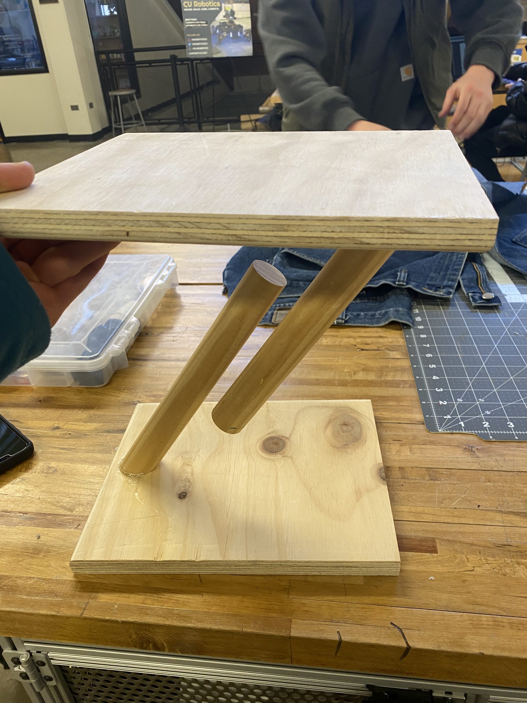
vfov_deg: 67.3
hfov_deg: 53.1
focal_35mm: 26
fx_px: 528
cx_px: 264
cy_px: 352
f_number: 1.8
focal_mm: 4.25
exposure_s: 1/60
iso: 80
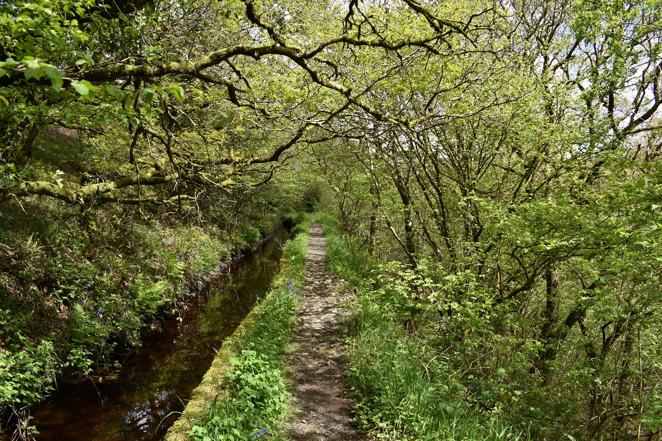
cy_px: 220
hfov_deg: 61.9
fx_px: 552
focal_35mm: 30
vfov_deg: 43.6
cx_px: 331
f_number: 7.1
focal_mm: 20
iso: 100
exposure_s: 1/200
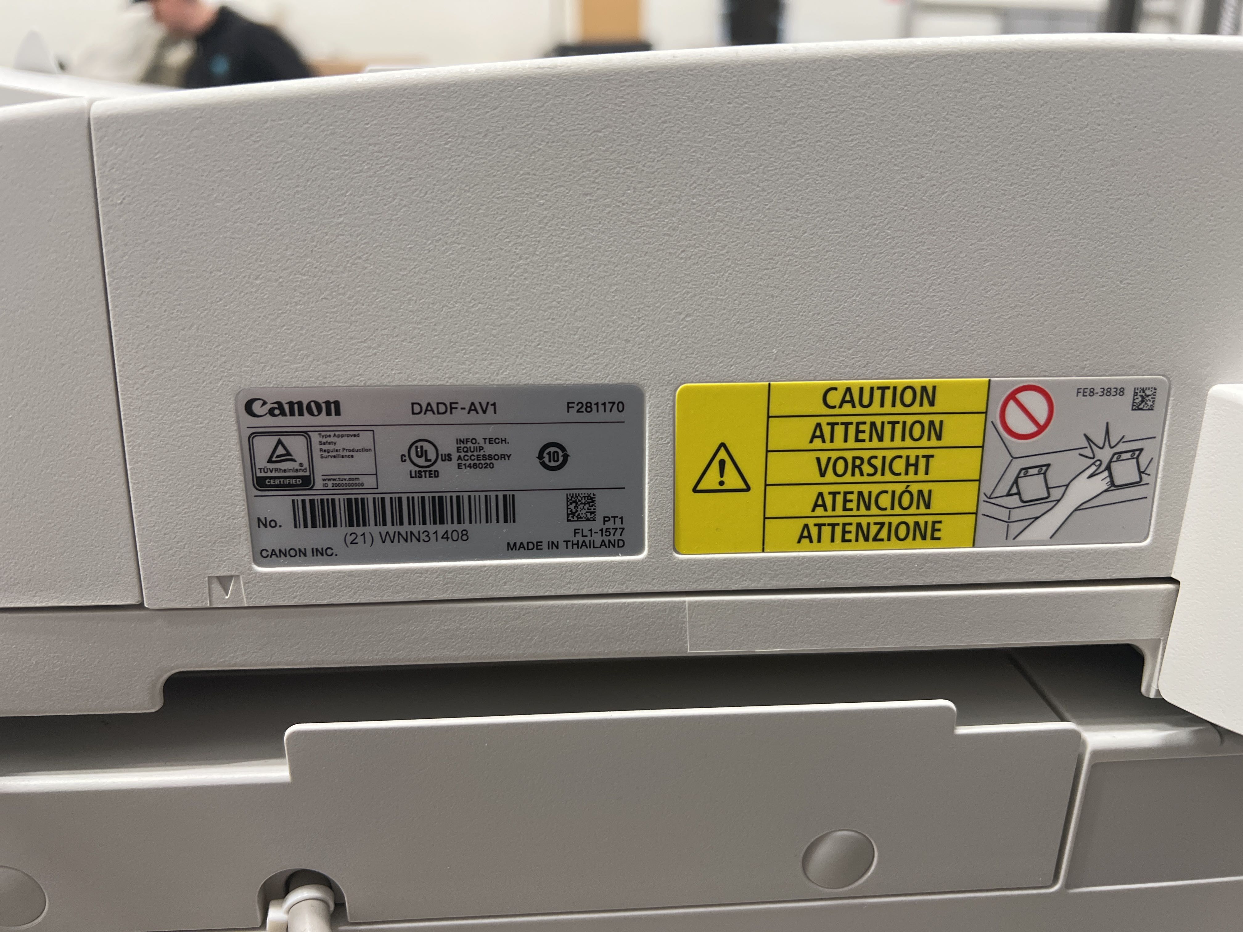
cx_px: 622
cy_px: 466
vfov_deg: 53.1
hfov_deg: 67.3
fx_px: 934
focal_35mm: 26
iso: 125
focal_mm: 5.7
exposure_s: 1/60
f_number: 1.5
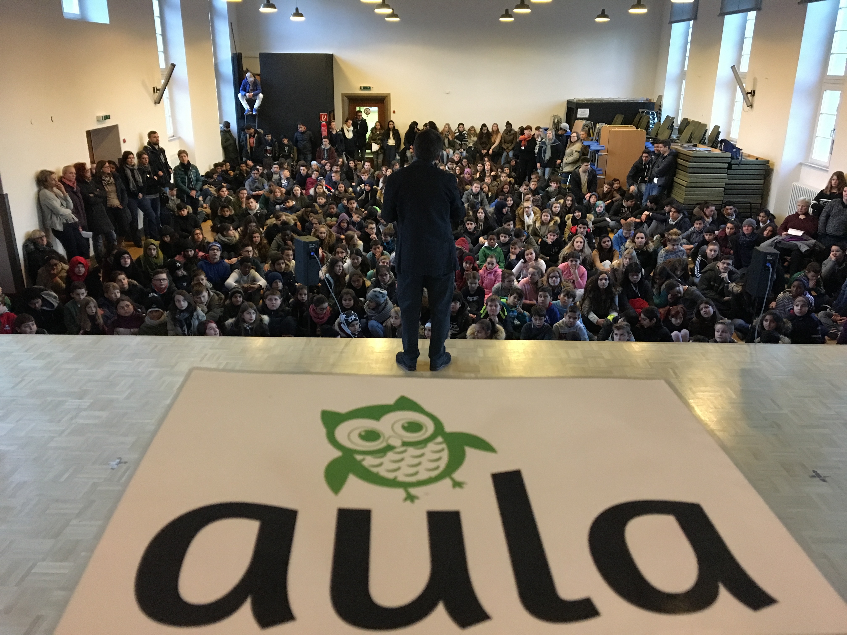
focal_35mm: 29
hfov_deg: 61.7
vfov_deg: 48.2
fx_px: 710
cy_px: 318
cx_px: 424
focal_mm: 4.15
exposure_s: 1/17
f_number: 2.2
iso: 250
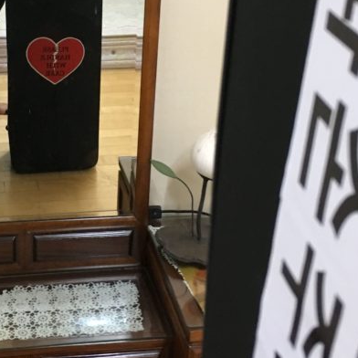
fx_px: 784
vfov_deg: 25.5
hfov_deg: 25.3
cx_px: 77
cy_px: 105
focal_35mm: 67
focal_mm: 4.15
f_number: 2.2
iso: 200
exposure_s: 1/20
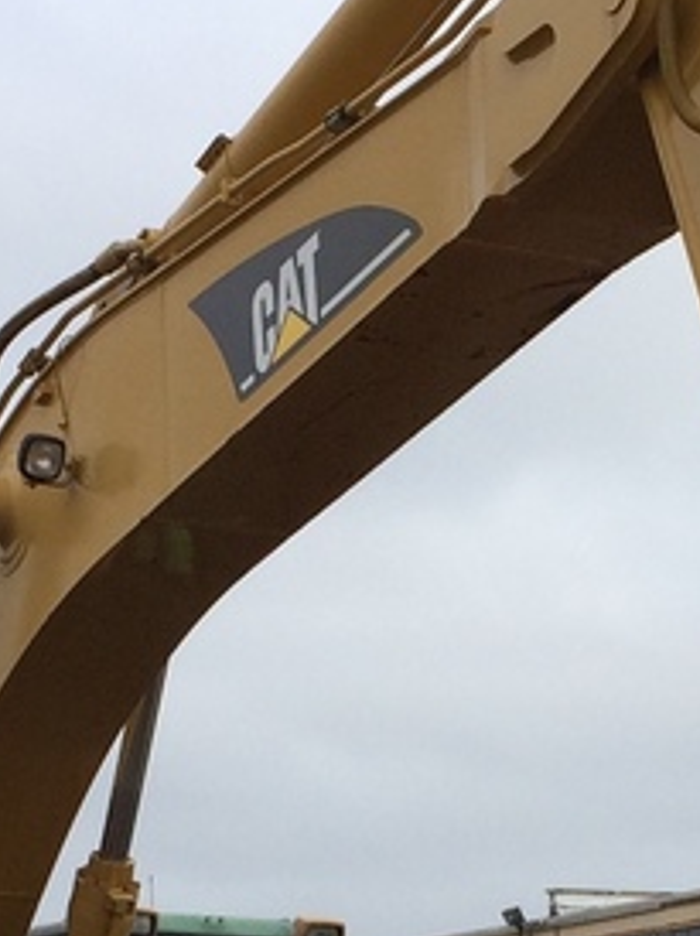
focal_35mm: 127
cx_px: 434
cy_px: 979
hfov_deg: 11.6
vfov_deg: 15.2
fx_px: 3430
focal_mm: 4.15
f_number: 2.2
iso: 32
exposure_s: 1/1172
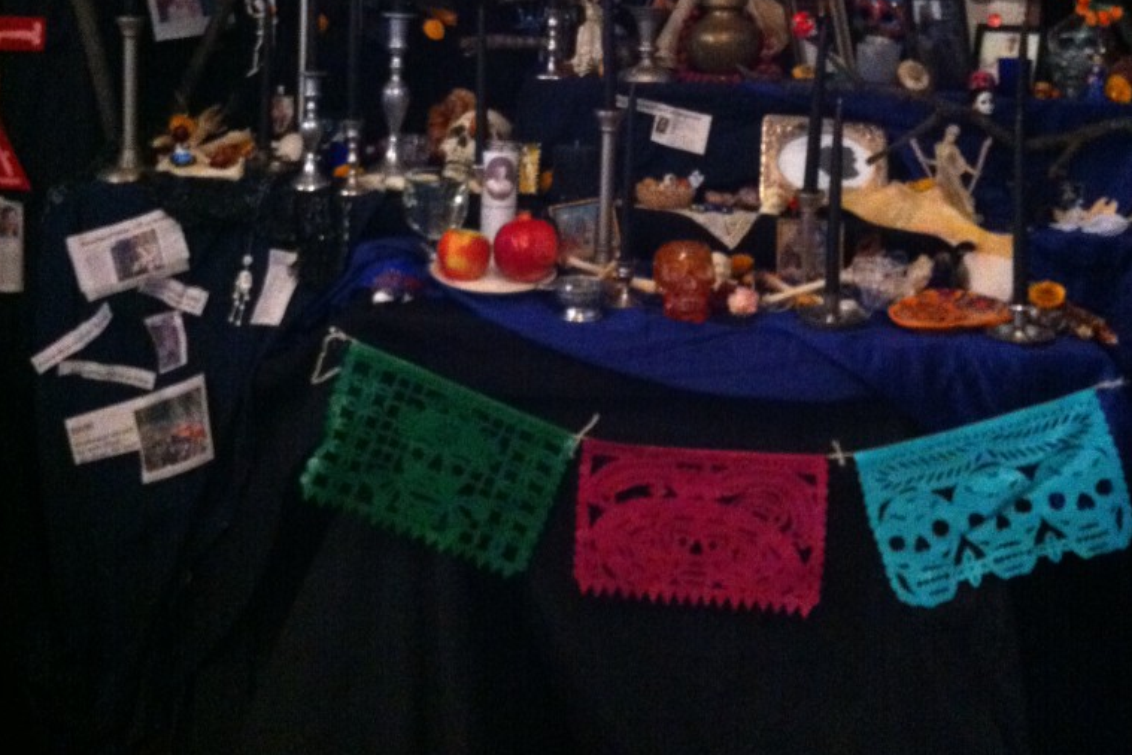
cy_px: 101
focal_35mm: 49
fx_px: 1541
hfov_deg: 40.3
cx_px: 564
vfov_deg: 26.7
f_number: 2.8
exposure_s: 1/15
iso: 1000
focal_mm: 3.85
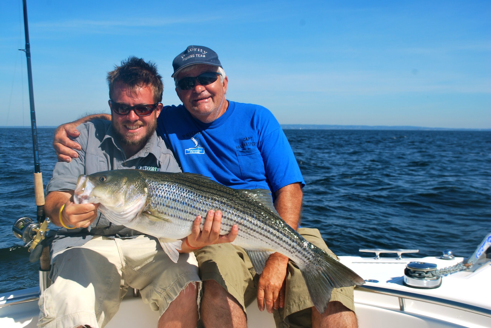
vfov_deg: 34.3
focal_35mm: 39
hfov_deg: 49.5
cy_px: 164
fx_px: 533
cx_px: 246
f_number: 8
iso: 100
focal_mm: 26
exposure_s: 1/250
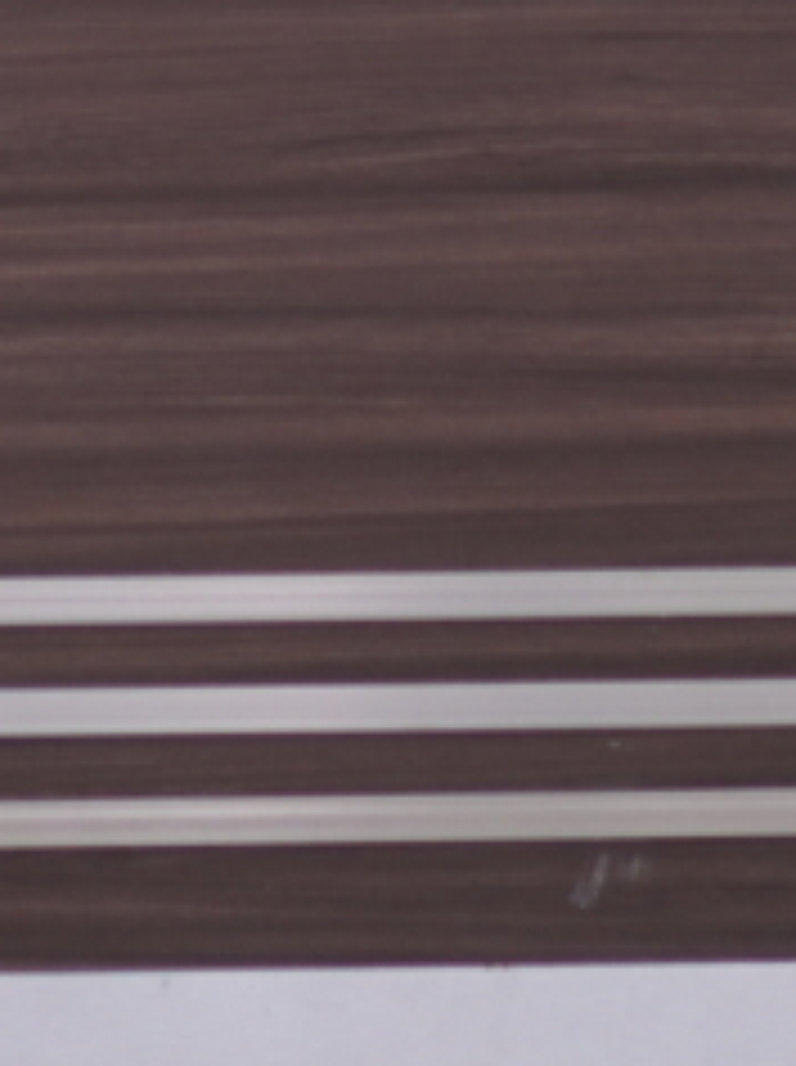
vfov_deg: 6.1
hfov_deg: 4.6
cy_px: -823
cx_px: 499
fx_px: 9839
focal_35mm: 320
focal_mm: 35
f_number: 1.8
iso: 160
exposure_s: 1/100
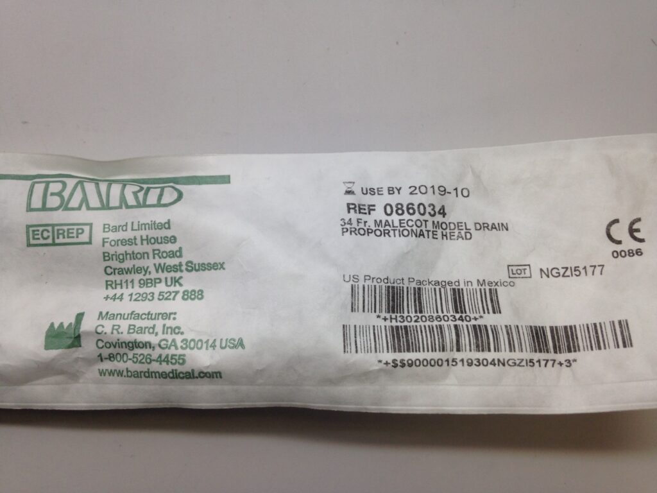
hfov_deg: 55.4
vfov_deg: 42.9
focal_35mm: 33
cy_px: 246
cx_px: 328
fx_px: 626
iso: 50
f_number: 2.4
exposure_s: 1/60
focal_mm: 4.12
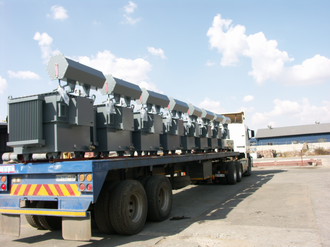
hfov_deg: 58.4
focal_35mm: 31
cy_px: 124
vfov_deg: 45.4
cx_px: 165
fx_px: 296
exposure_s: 1/250
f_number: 5.6
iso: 64
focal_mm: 8.12
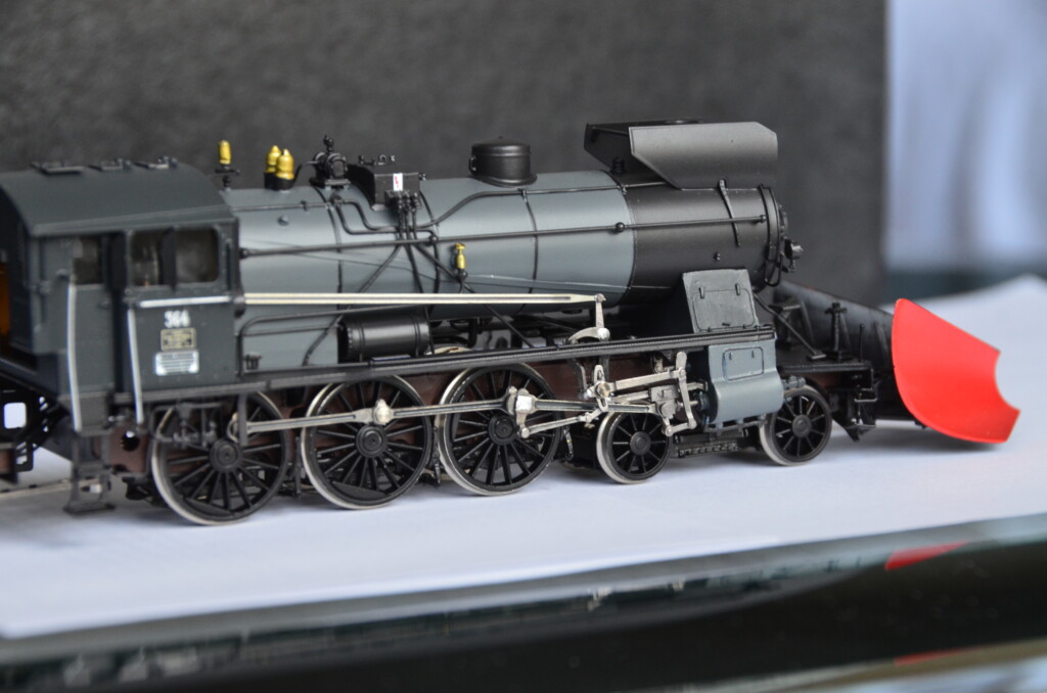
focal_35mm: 123
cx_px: 524
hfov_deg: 16.7
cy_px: 346
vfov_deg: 11.1
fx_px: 3569
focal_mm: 82
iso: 800
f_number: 9
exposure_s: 1/80
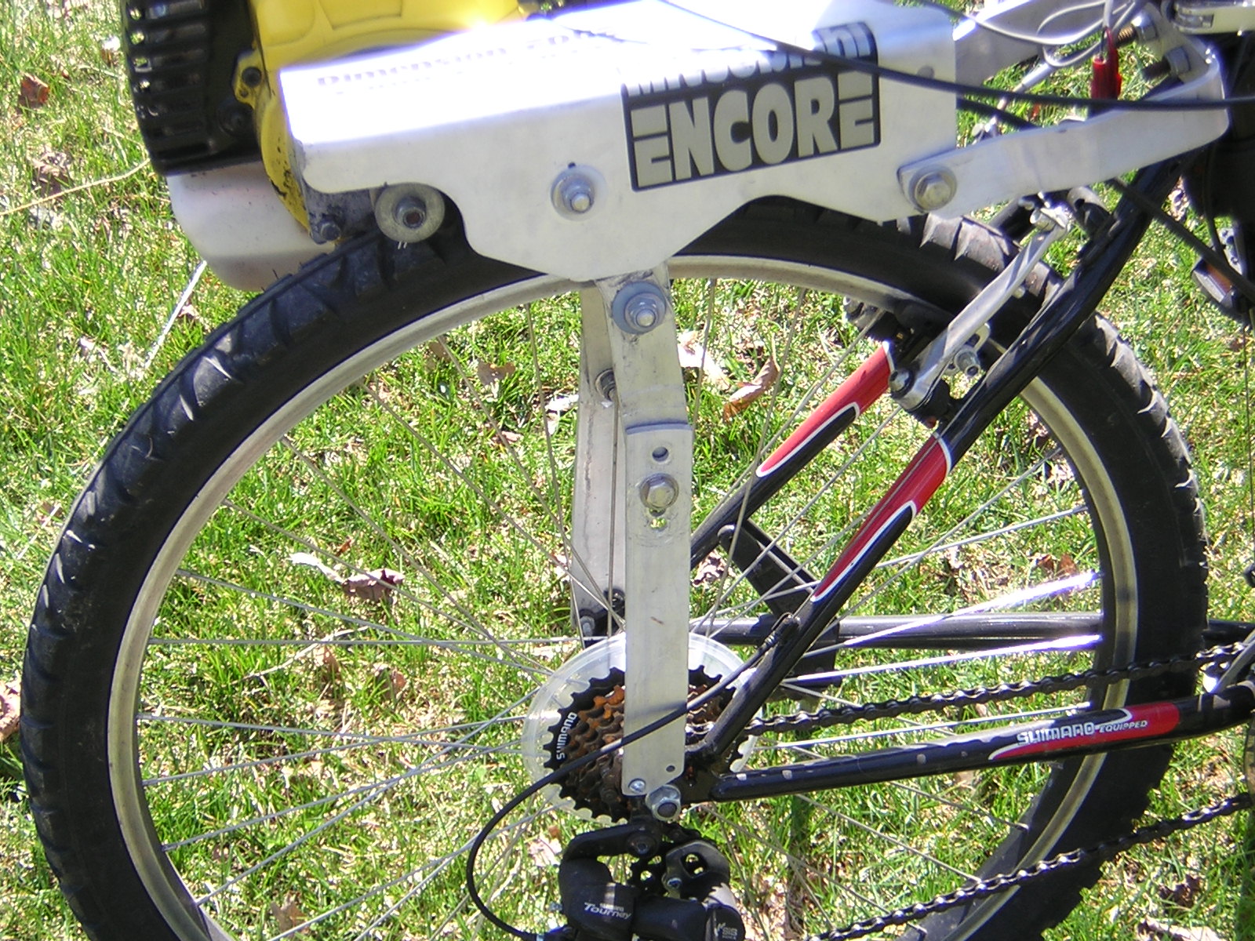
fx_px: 2248
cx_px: 628
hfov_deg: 31.2
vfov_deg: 23.7
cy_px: 470
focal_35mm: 62
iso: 100
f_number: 3.4
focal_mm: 8.1
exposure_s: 1/177
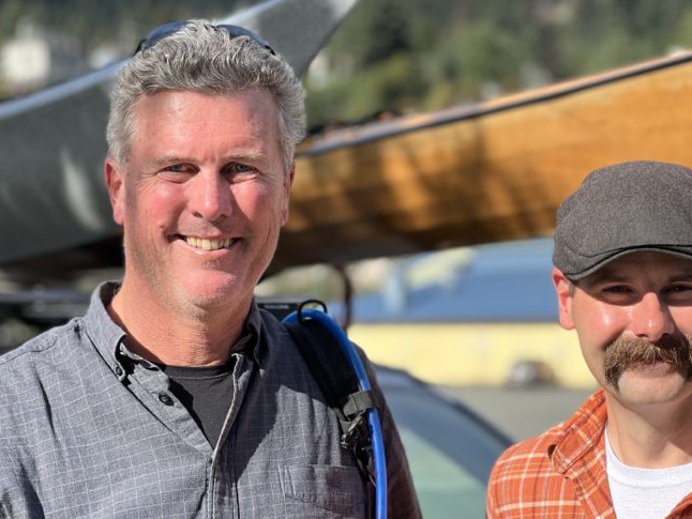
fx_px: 1980
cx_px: 422
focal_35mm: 99
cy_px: 293
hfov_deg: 19.8
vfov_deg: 14.9
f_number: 2.8
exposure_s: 1/392
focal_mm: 9
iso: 32
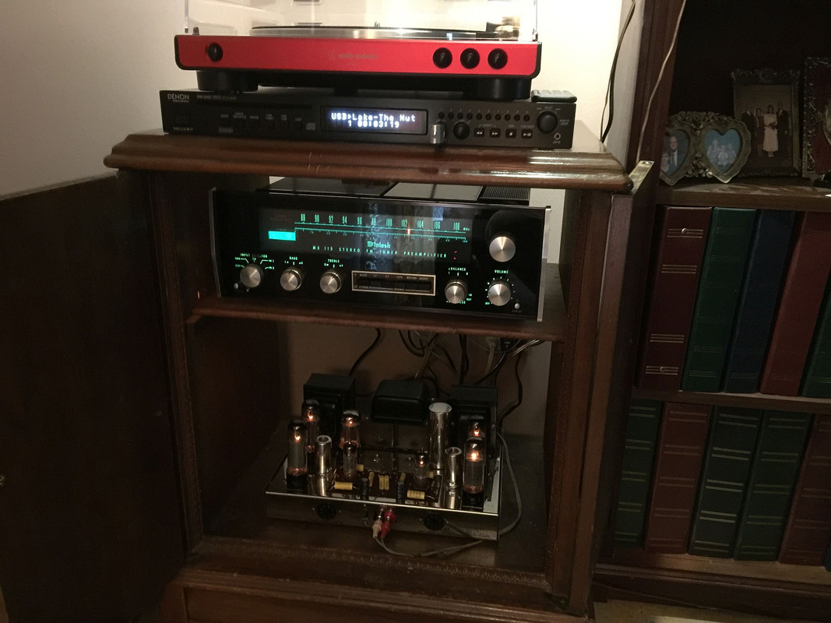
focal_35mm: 29
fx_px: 696
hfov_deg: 61.7
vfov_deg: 48.2
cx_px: 416
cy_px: 312
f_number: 2.2
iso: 250
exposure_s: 1/4
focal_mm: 4.15
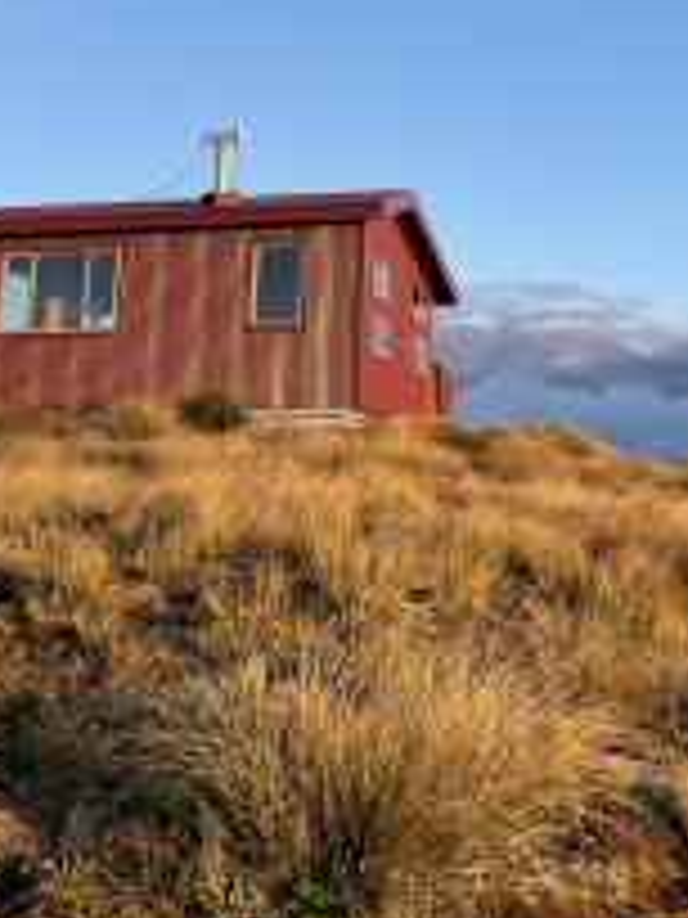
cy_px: -86
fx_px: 1643
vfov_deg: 28.4
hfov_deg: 23.5
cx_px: 501
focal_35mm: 62
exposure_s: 1/831
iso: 32
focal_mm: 4.2
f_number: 1.6
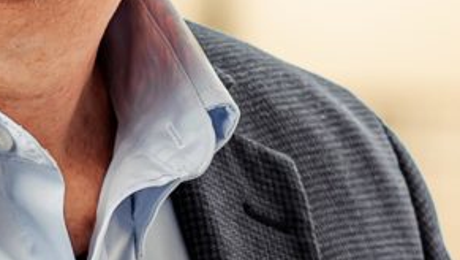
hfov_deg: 6.6
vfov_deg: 3.8
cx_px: 2
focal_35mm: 324
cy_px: 35
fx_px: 3954
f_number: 1.8
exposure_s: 1/160
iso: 160
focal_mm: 50
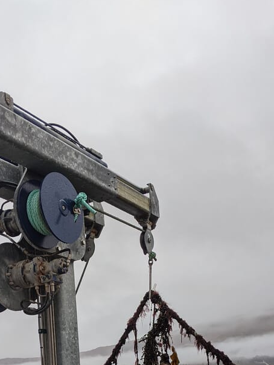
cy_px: 334
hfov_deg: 29.0
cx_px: 103
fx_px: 528
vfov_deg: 35.7
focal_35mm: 50
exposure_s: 1/477
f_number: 1.8
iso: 57
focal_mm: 4.44
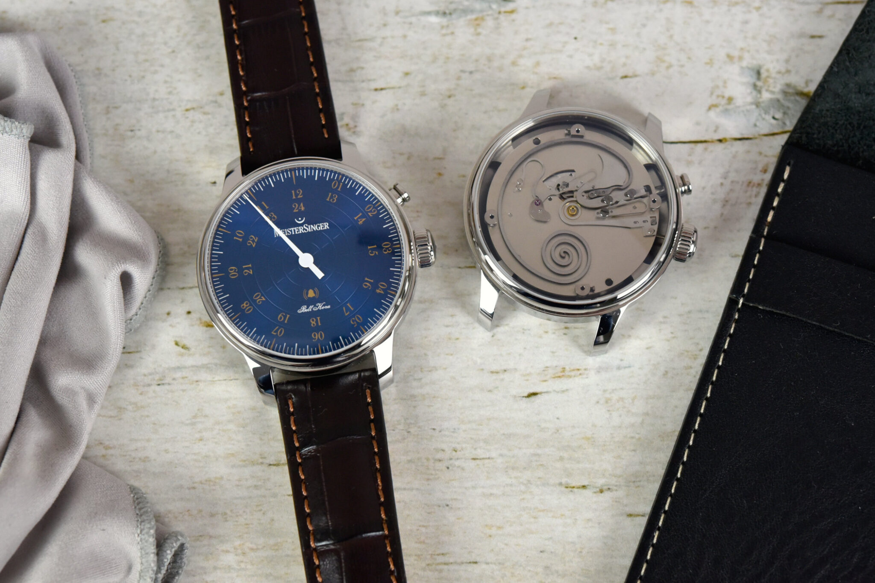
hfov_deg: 33.4
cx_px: 438
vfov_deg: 22.6
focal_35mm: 60
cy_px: 292
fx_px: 1458
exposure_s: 1/200
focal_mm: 60
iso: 2000
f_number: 8
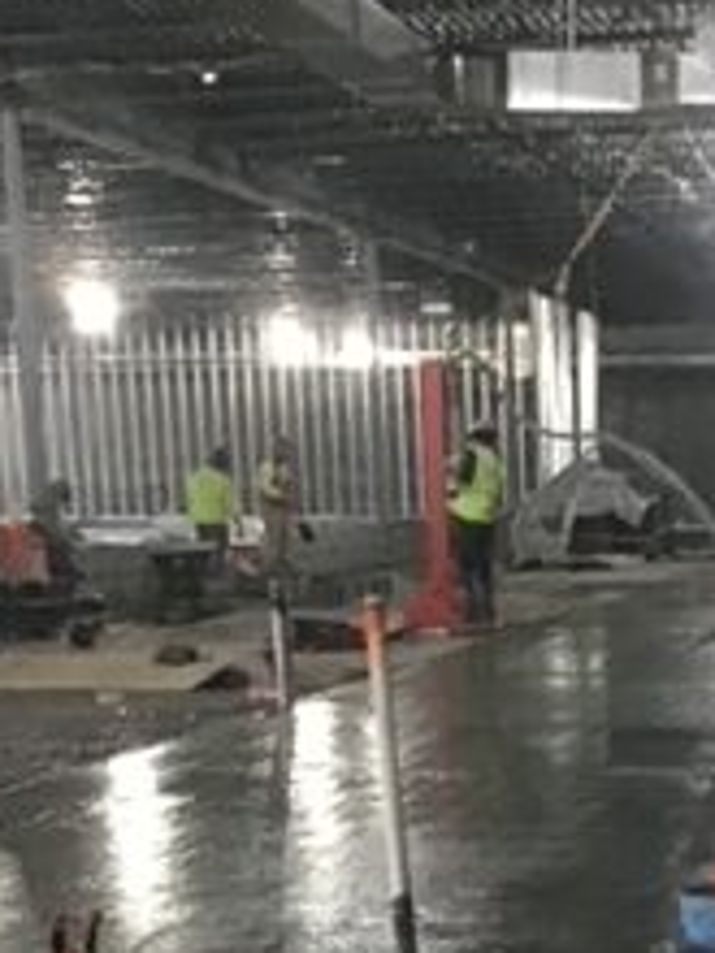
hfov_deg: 16.1
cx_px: 715
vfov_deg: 20.1
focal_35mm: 90
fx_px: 2479
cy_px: 1217
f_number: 2.4
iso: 200
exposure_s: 1/15
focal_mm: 3.3
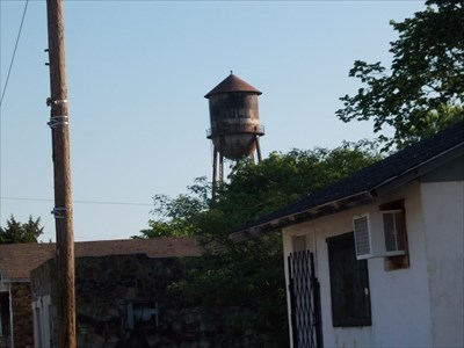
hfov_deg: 15.2
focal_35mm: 130
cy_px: 174
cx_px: 232
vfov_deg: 11.4
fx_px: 1743
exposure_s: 1/500
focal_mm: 23
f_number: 6.5
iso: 200
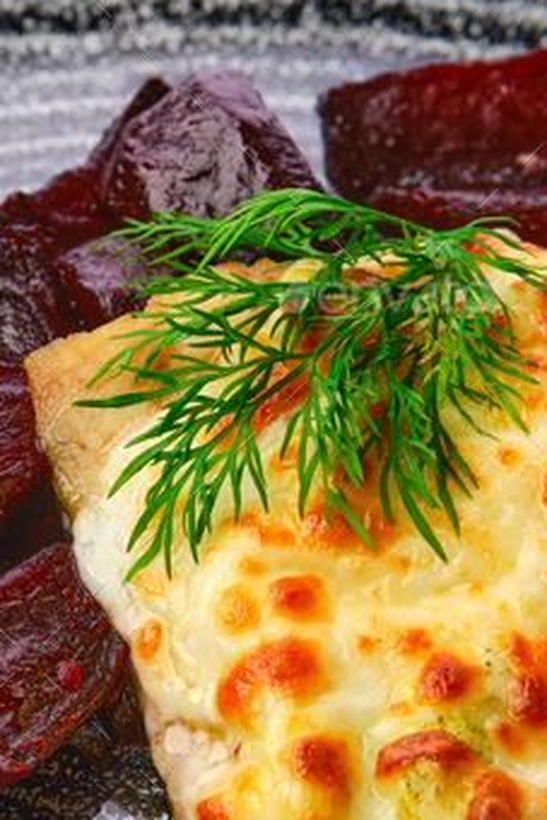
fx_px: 2960
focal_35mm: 130
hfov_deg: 10.5
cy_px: 409
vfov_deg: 15.8
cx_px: 17
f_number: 11
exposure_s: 1/160
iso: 160
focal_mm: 50
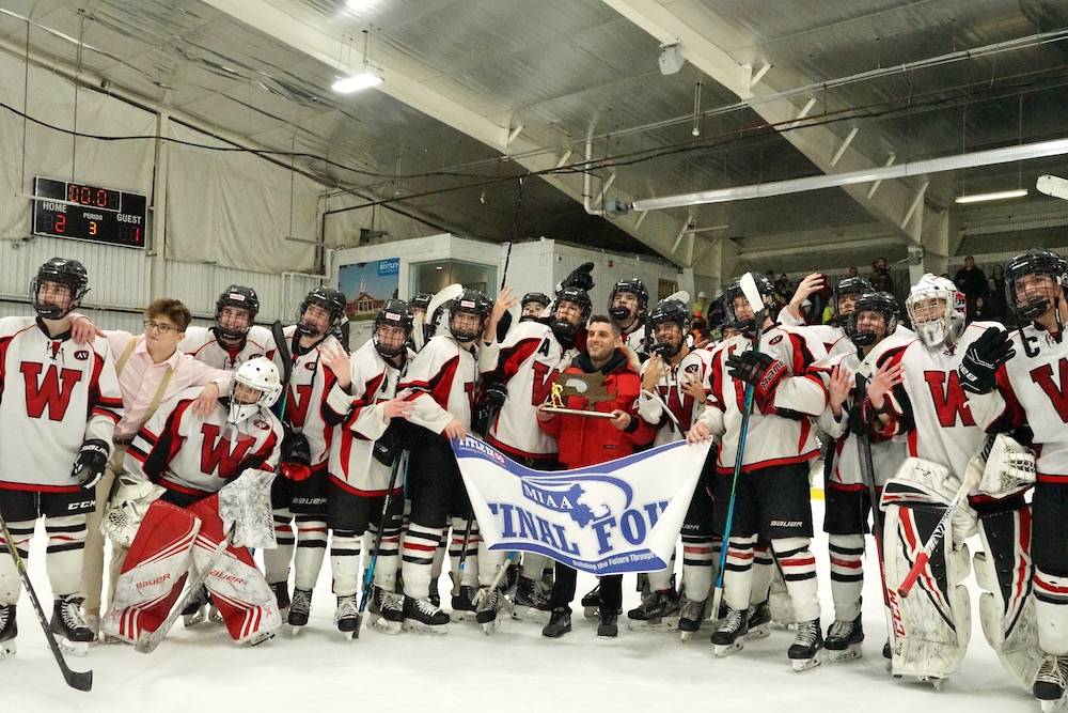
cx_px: 534
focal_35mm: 35
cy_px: 356
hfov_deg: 54.4
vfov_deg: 37.9
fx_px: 1038
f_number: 8
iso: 12800
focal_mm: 35
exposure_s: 1/800
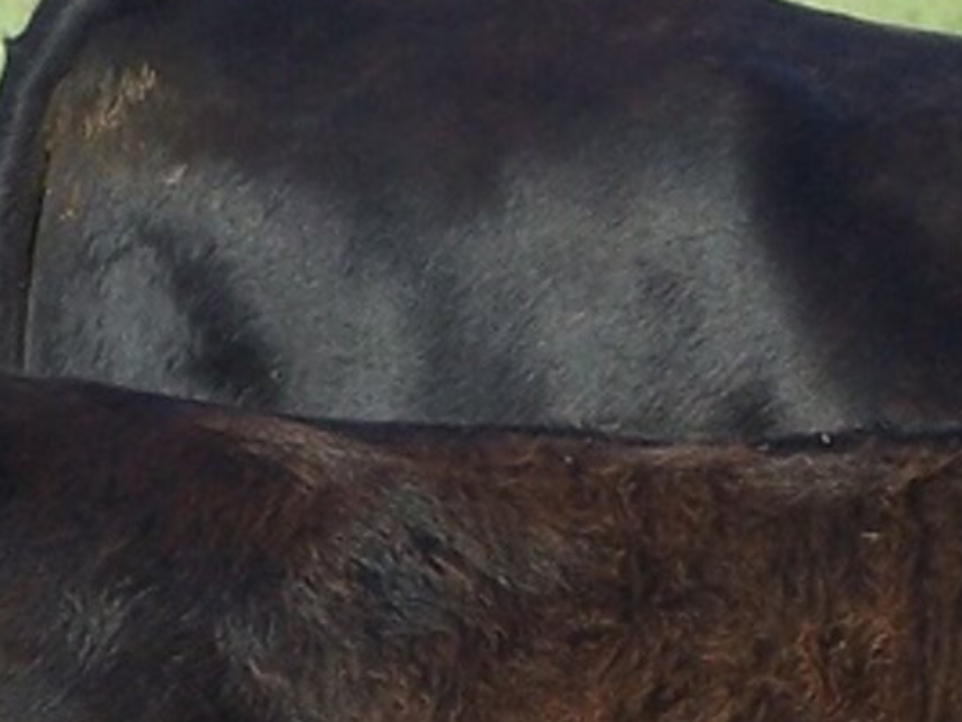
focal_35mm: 672
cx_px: 1335
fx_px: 18675
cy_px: 533
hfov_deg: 2.9
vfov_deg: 2.2
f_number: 3.2
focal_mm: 23.1
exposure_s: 1/500
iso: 80
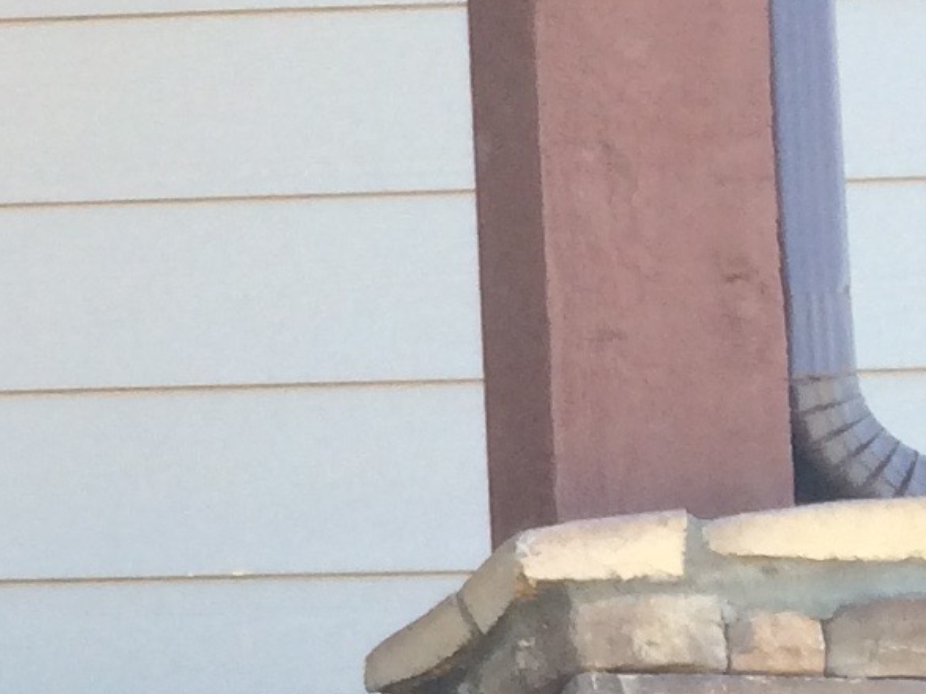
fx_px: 4307
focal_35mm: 161
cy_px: 925
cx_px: -1120
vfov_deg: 9.1
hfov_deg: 10.8
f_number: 2.2
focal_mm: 4.15
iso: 32
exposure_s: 1/203
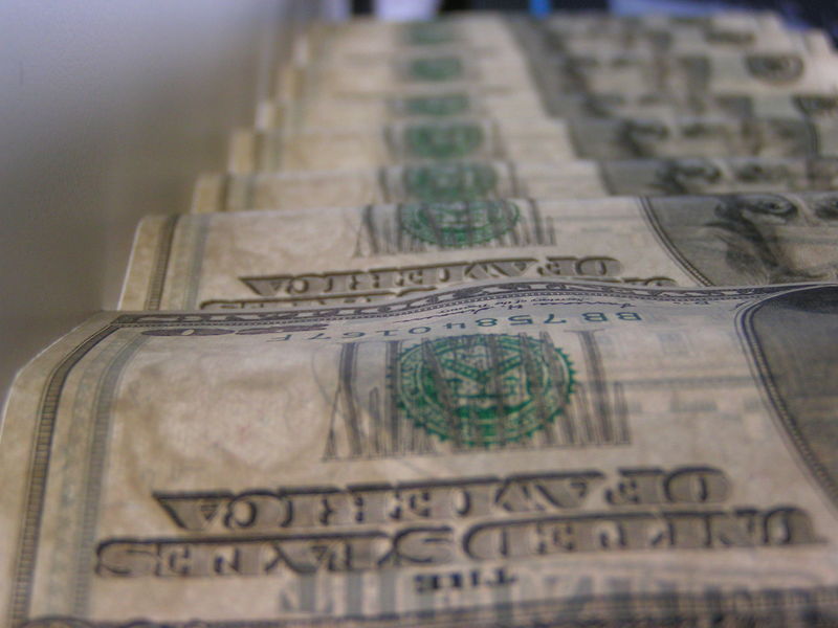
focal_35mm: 49
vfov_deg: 29.7
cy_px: 314
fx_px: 1186
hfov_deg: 38.9
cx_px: 419
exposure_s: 1/50
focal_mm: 7.6
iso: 125
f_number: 2.8
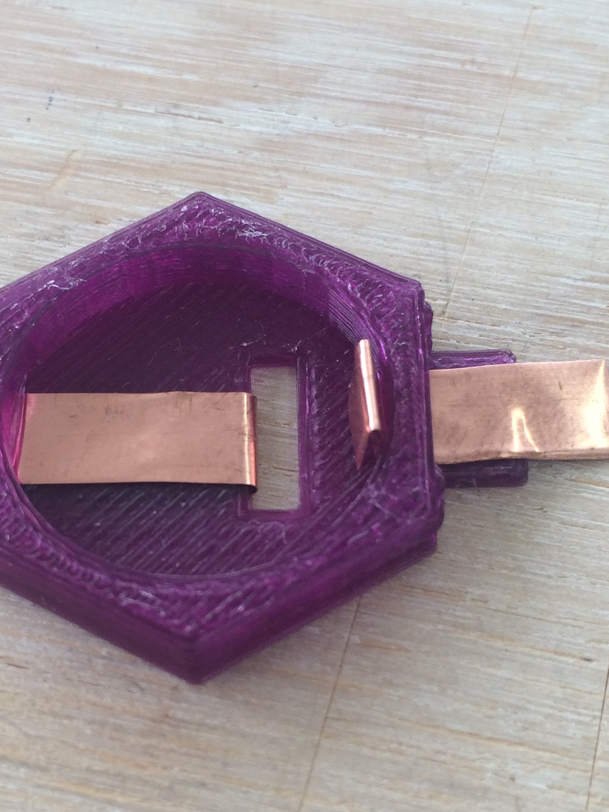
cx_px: 274
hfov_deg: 24.4
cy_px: 499
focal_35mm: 60
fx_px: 1408
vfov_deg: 32.1
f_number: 2.2
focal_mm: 4.15
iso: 32
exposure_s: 1/100
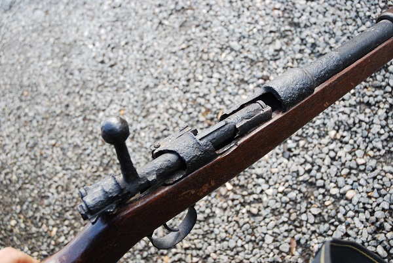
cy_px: 132
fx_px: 393
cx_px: 196
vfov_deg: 36.9
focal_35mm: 36
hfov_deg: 53.1
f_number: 5
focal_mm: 24
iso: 200
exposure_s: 1/100
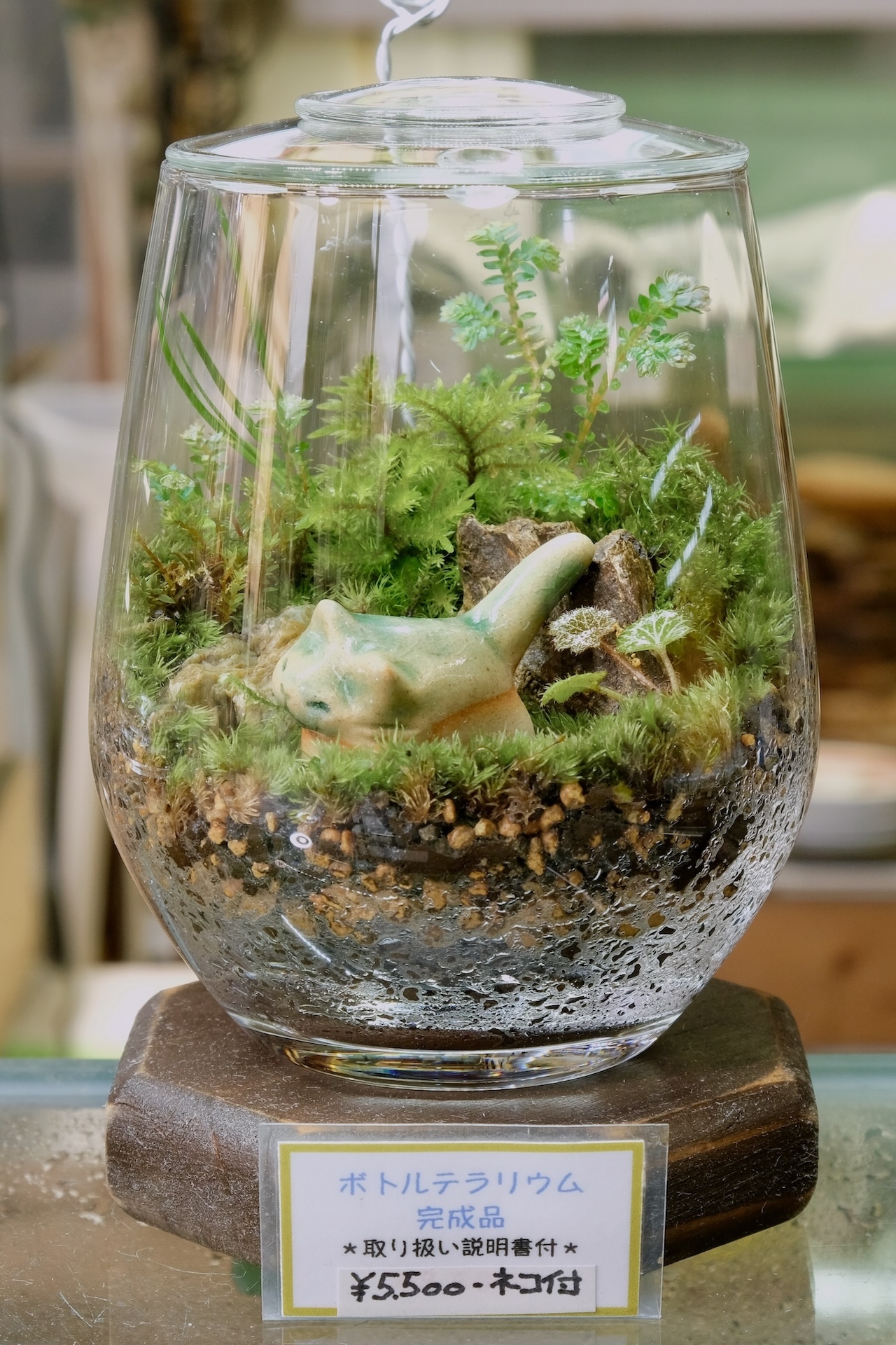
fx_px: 2389
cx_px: 448
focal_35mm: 64
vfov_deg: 31.4
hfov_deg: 21.2
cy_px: 672
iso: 800
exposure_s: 1/30
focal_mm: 42.5
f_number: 10
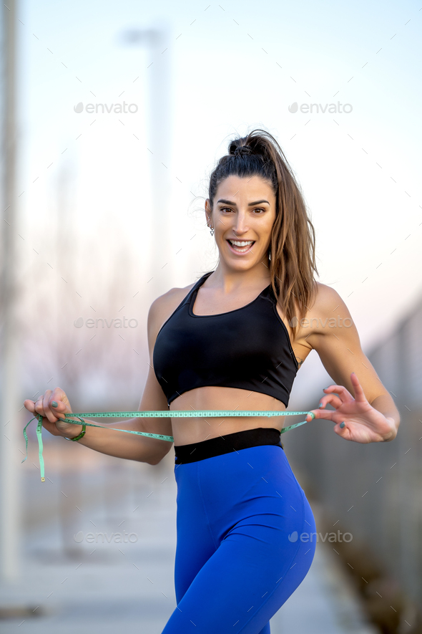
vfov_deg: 15.2
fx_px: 2374
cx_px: 211
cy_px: 317
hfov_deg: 10.2
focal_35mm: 135
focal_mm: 135
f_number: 1.8
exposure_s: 1/320
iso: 200
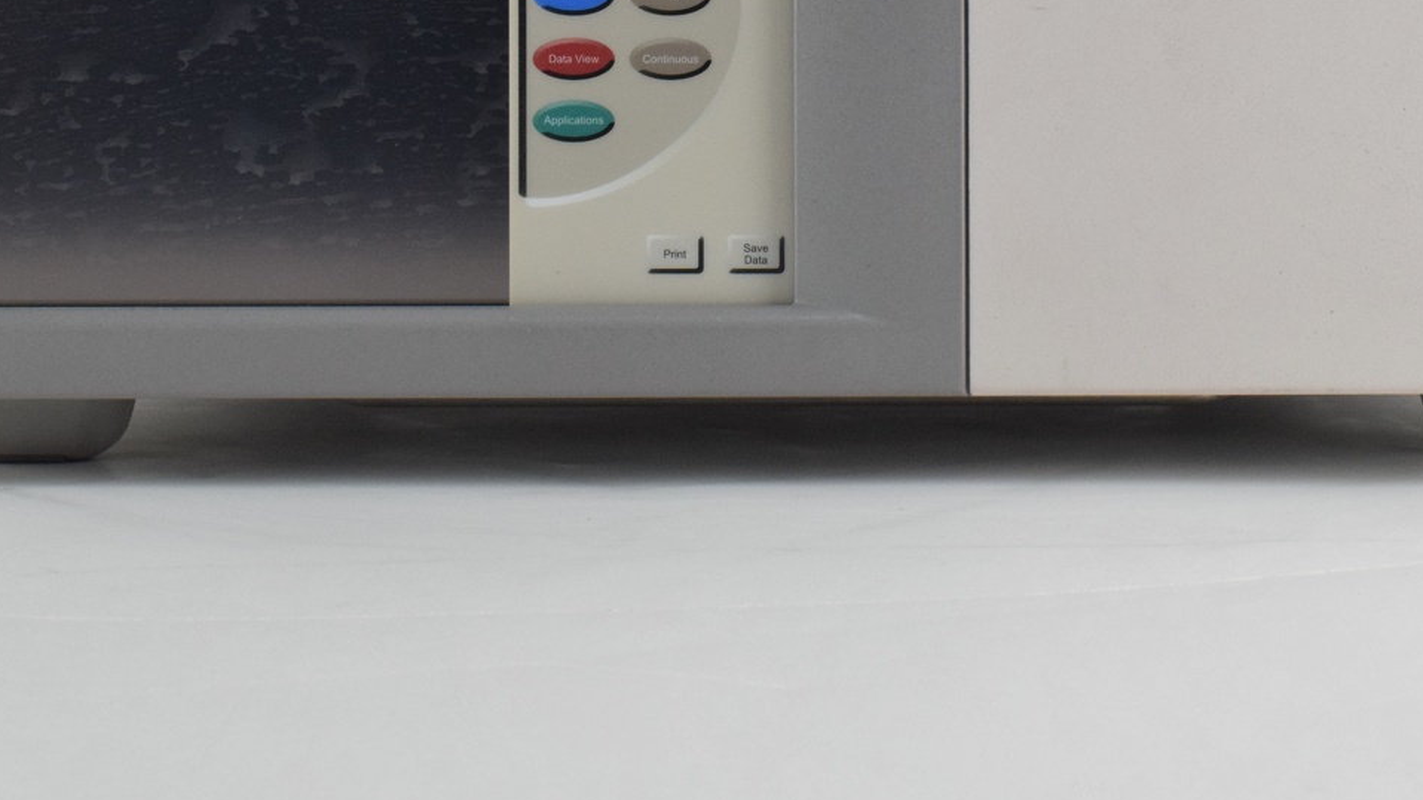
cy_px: 45
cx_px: 775
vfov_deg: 14.2
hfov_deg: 25.3
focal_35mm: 84
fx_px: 3170
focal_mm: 32
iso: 1600
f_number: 18
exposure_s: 1/60
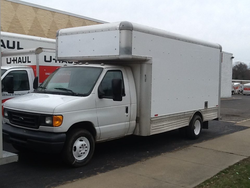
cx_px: 125
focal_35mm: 44
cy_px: 94
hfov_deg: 42.9
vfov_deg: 32.9
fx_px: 318
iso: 40
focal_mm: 2.03
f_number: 2.4
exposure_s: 1/955
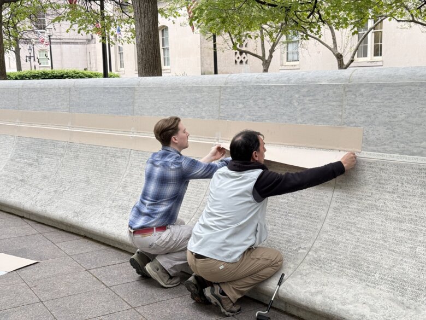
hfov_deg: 39.7
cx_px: 213
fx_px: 591
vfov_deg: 30.3
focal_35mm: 48
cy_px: 160
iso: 64
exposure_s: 1/288
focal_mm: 6.76
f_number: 1.78
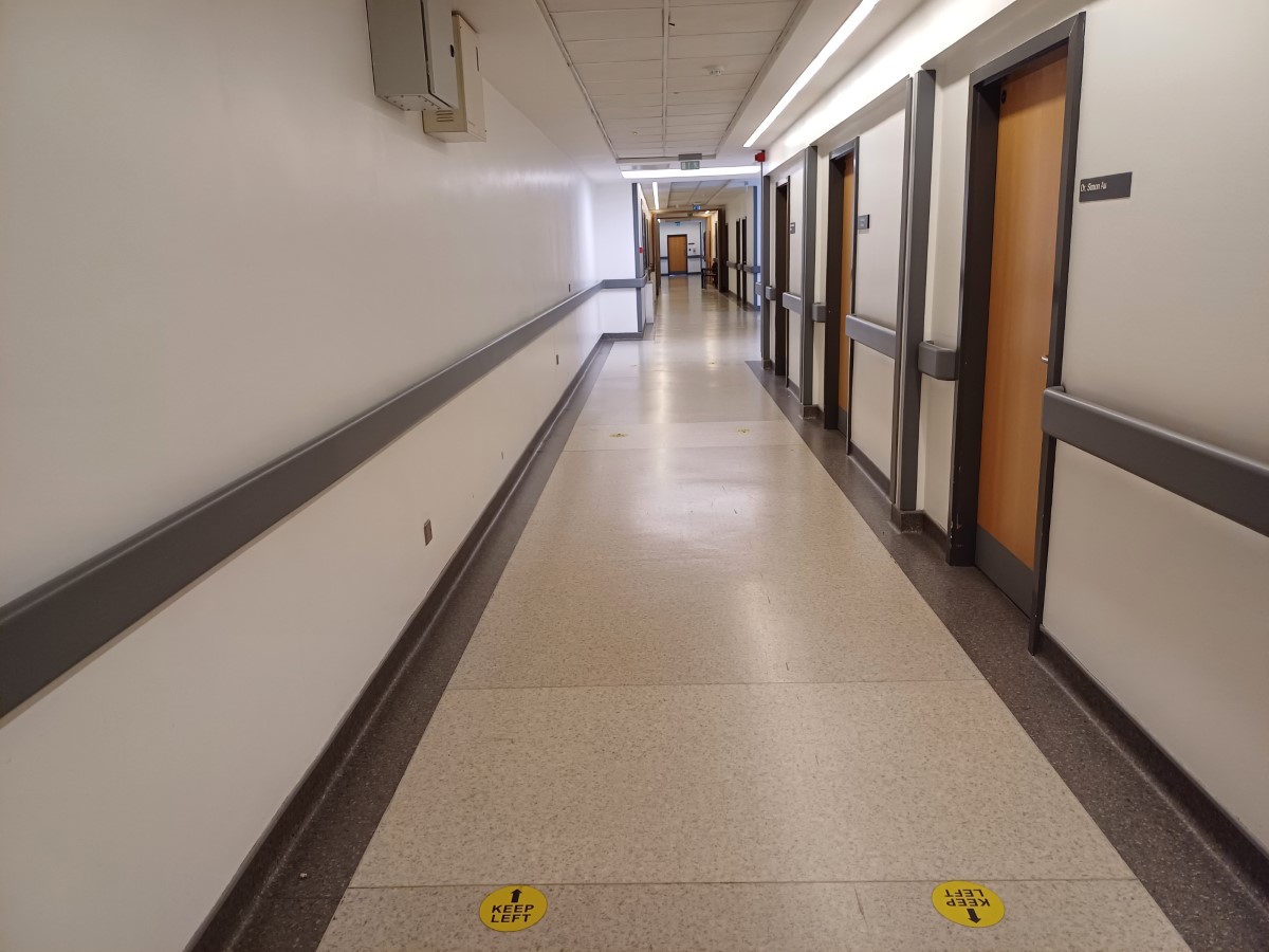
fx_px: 916
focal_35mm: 25
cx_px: 634
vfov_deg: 54.9
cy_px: 476
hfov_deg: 69.4
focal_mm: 4.65
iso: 200
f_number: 1.8
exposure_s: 1/50
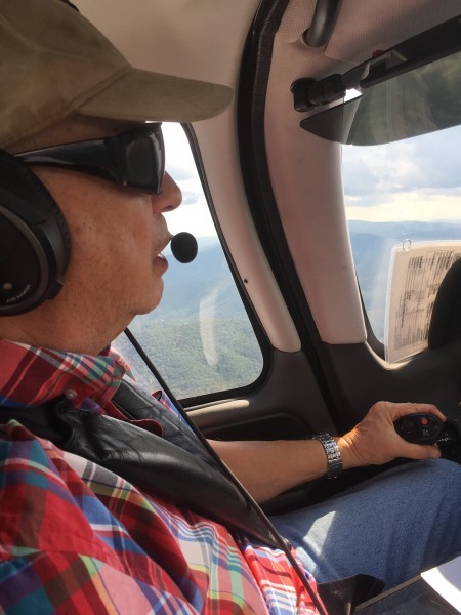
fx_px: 515
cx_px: 230
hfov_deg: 48.2
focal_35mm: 29
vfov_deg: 61.7
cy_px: 308
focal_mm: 4.15
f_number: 2.2
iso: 25
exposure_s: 1/565
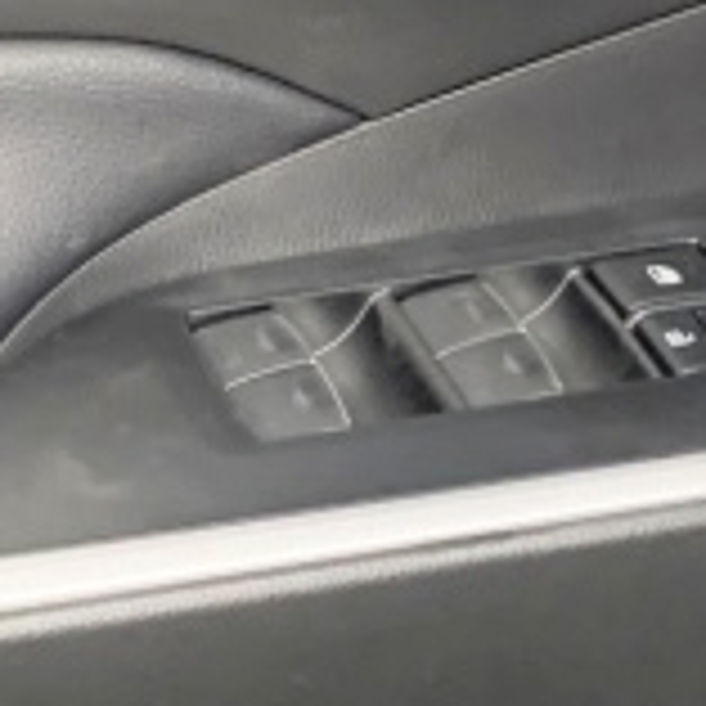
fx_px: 3461
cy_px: 378
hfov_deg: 11.6
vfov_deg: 11.6
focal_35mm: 150
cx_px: 216
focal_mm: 4.25
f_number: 1.8
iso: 320
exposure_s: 1/40
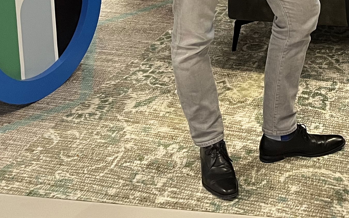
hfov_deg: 24.0
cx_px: 355
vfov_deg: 14.5
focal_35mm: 82
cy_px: -141
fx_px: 780
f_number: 1.6
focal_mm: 5.1
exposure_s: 1/50
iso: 320
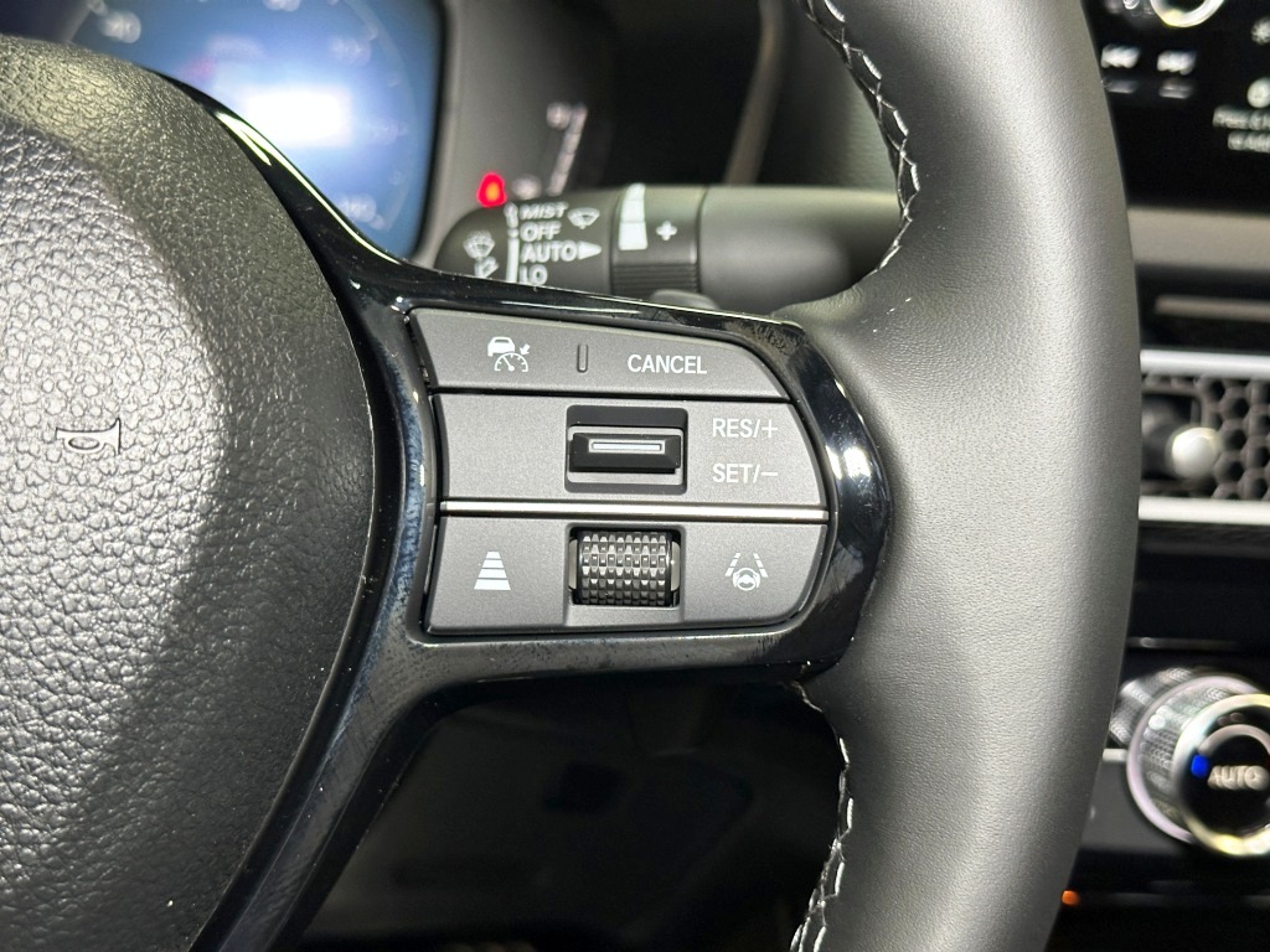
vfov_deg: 30.3
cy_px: 476
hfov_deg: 39.7
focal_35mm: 48
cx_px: 635
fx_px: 1761
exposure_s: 1/40
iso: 400
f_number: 1.78
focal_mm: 6.86
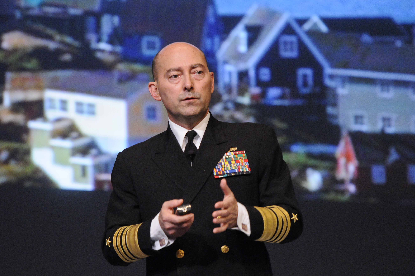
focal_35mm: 272
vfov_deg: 5.0
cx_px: 204
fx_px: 3132
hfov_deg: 7.6
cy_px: 136
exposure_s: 1/160
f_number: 2.8
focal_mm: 170
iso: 2500
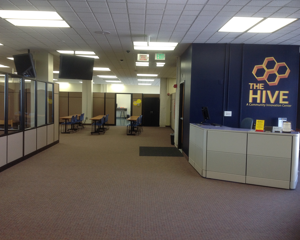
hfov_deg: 49.1
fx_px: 329
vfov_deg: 40.1
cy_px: 119
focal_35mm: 37
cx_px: 148
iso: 64
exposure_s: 1/40
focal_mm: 4.28
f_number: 2.4
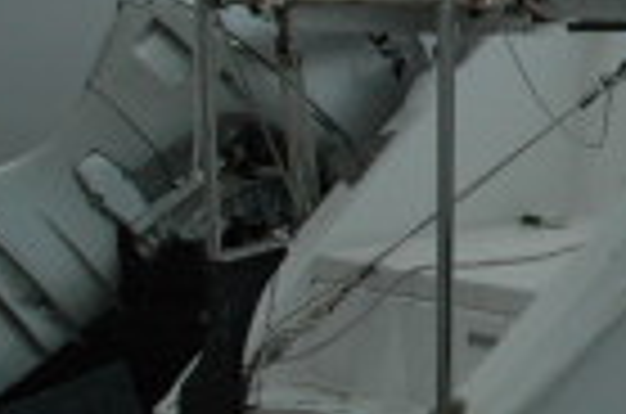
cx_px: 916
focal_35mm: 97
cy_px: 14
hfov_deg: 18.8
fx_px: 1683
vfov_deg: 13.9
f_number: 14
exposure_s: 1/800
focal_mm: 18
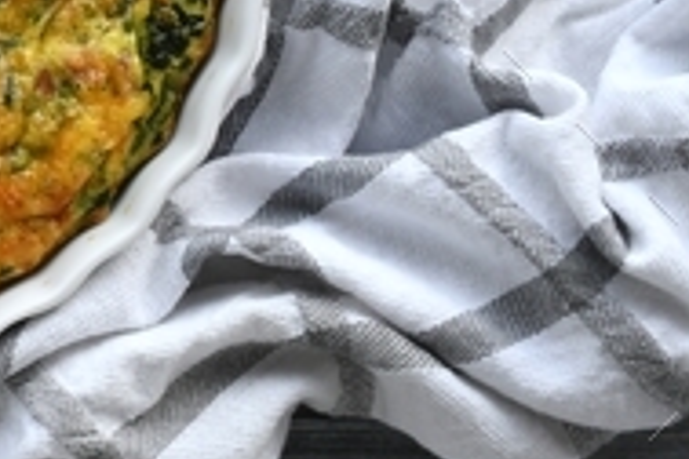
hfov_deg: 10.6
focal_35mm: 187
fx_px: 3579
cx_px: -339
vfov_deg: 7.3
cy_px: -60
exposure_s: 1/40
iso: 200
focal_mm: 40
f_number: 9
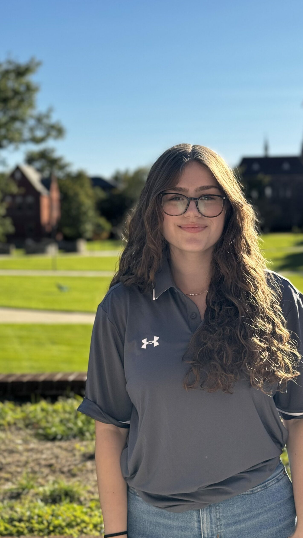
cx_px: 191
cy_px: 272
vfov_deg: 39.2
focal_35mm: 53
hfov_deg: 22.6
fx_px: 757
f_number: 1.78
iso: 64
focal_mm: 6.76
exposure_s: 1/2331
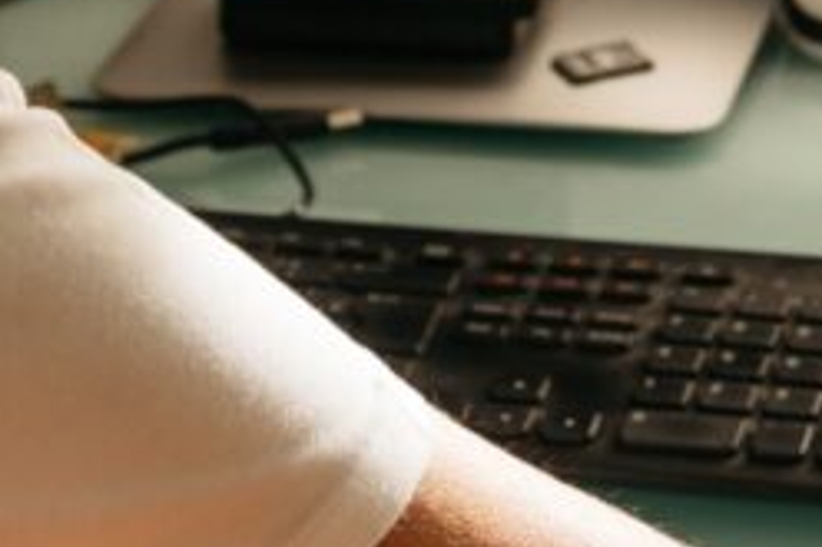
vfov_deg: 6.2
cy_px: -507
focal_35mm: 215
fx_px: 4906
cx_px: 315
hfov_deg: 9.6
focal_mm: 52
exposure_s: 1/30
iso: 400
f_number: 5.6
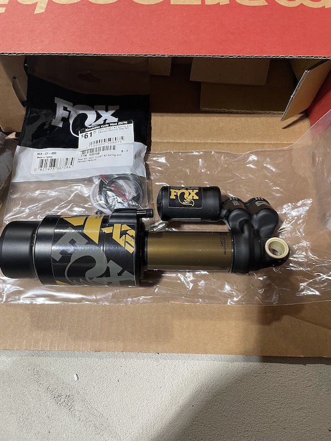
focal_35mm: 26
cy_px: 220
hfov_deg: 53.1
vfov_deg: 67.3
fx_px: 331
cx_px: 166
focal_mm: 4.2
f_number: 1.6
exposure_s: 1/60
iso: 160
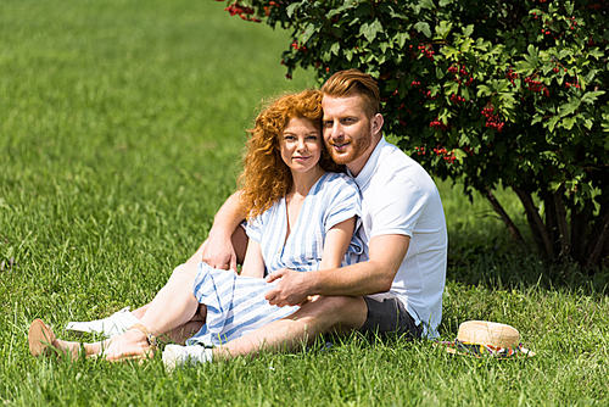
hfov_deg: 10.3
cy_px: 204
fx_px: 3385
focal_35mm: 200
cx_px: 304
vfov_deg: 6.9
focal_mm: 200
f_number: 3.5
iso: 250
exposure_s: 1/6400
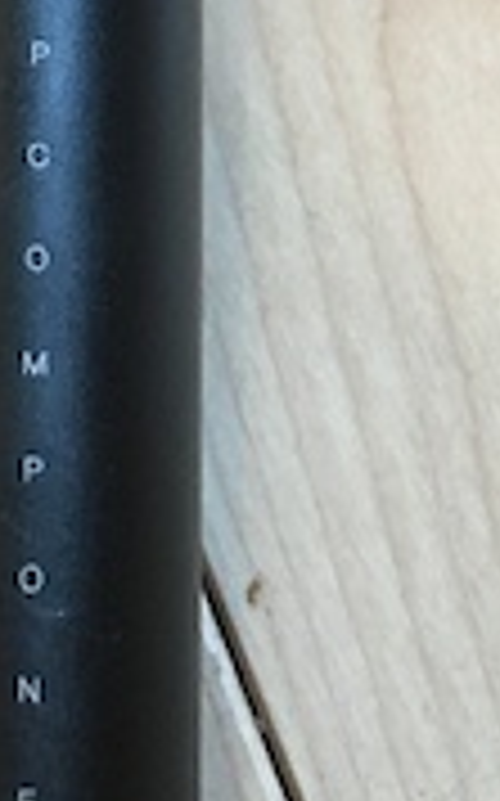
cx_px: 248
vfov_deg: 15.0
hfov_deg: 9.5
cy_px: 58
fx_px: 3014
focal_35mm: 138
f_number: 2.2
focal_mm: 4.15
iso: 125
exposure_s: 1/30
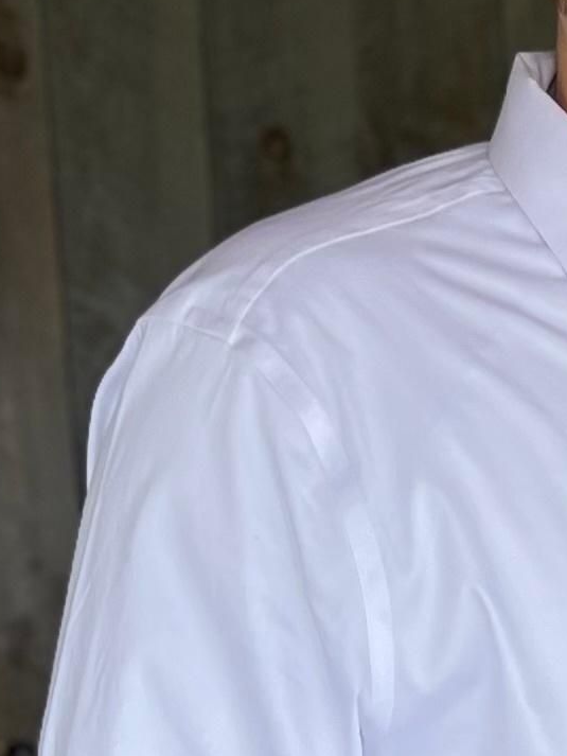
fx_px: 3209
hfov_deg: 9.7
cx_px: 943
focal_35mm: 147
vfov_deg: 12.1
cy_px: 1445
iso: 50
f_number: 1.5
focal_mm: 5.7
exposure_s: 1/120
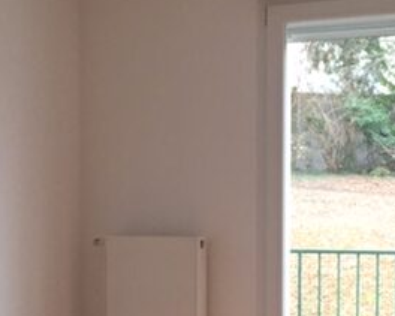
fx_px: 876
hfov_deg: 25.4
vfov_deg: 20.3
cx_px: 233
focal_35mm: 75
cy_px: 239
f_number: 2.2
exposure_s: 1/33
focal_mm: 4.15
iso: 50
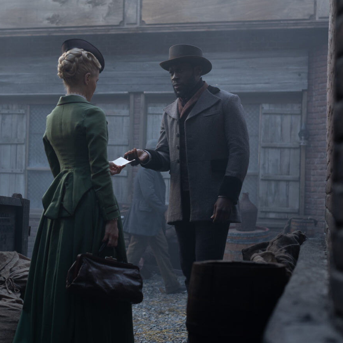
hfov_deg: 26.8
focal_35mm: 64
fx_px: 717
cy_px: 172
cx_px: 125
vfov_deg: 26.9
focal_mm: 50
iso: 400
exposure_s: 1/160
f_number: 2.8
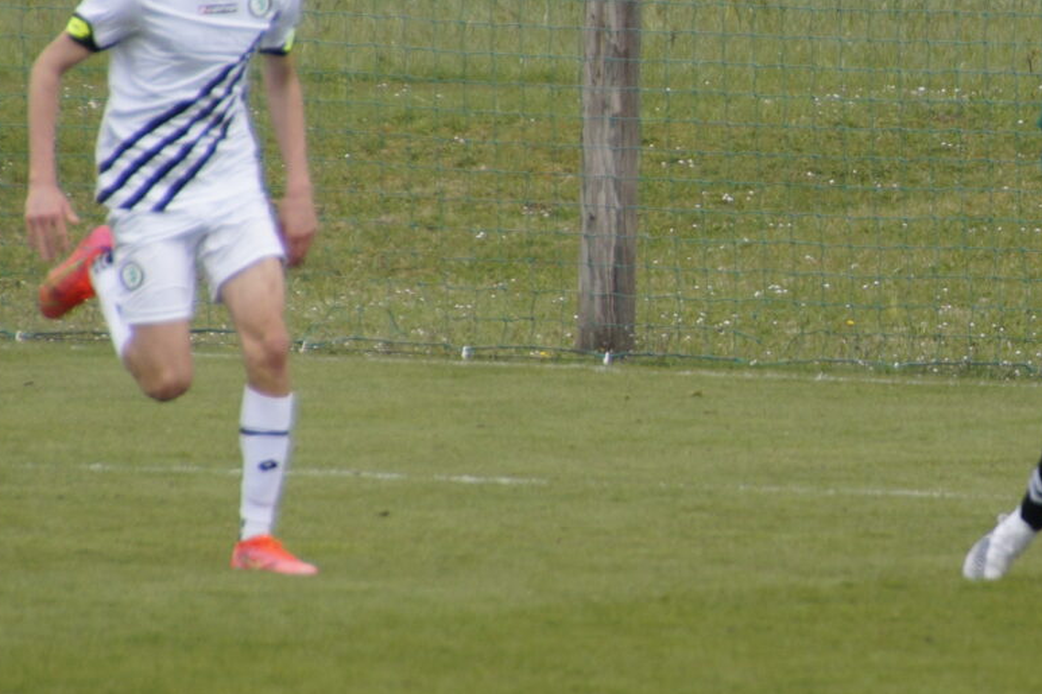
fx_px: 32177
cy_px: 259
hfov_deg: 1.9
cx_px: 950
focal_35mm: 1112
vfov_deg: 1.2
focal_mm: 280
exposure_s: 1/500
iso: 320
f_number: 6.3
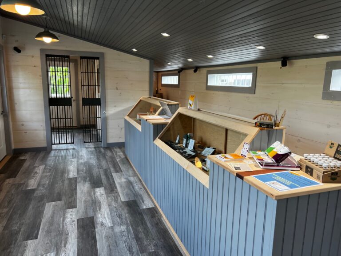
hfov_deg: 67.3
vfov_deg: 53.1
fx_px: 256
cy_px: 128
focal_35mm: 26
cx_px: 170
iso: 80
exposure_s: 1/120
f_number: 1.5
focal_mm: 5.7
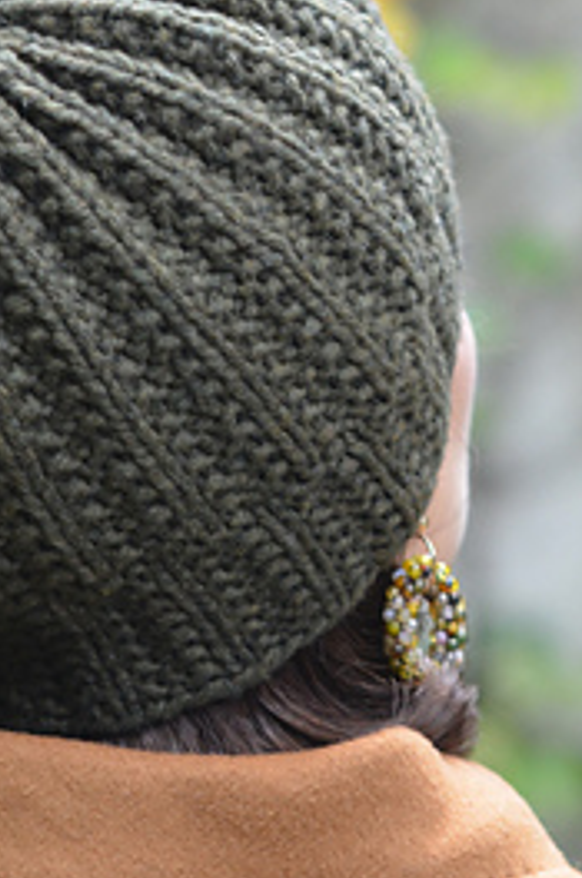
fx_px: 4431
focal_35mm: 182
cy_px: 472
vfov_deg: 11.3
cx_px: 160
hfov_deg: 7.5
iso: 800
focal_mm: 50
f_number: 3.2
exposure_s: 1/50
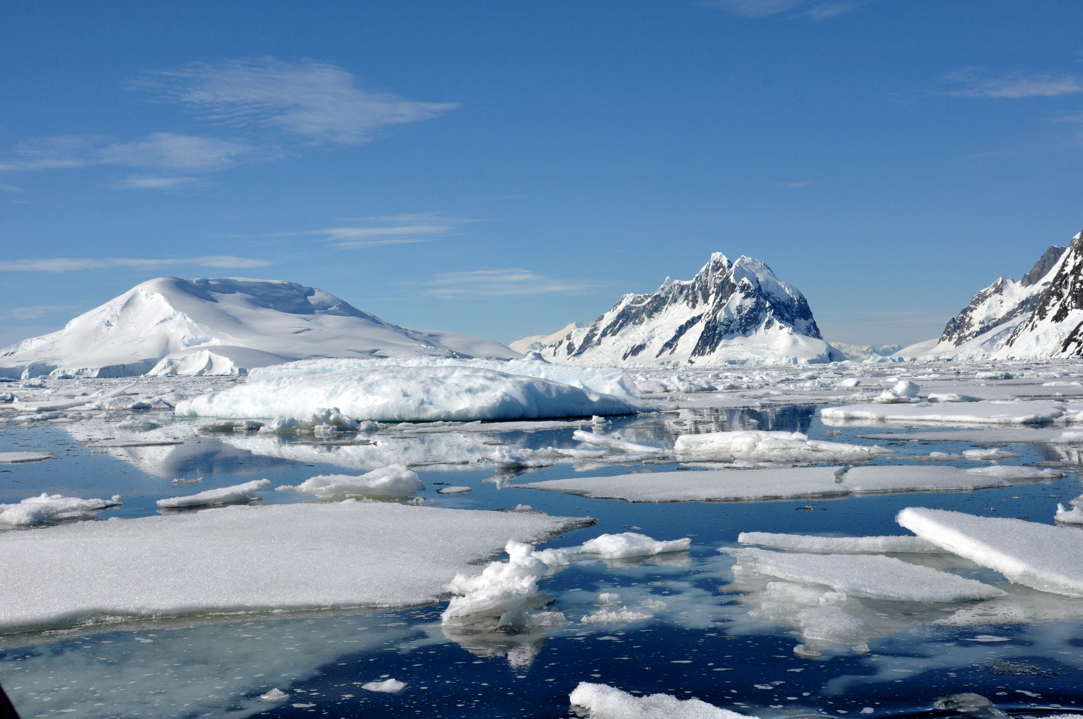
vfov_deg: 29.8
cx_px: 542
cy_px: 360
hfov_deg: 43.7
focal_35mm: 45
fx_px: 1352
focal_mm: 30
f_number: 11
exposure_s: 1/1000
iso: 360
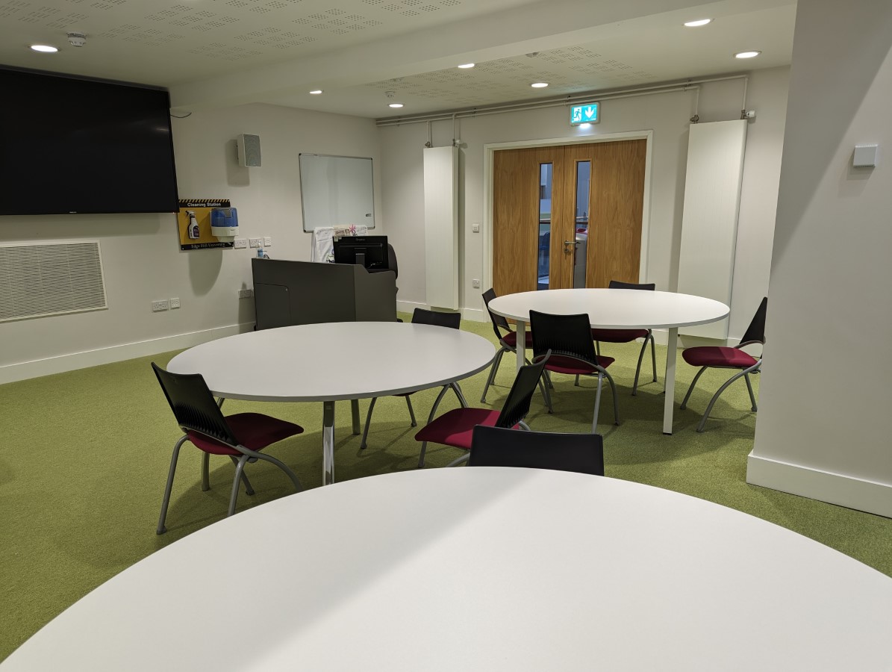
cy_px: 336
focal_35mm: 24
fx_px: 619
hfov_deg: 71.5
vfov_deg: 56.9
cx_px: 446
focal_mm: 6.81
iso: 40
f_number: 1.85
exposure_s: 1/28.4
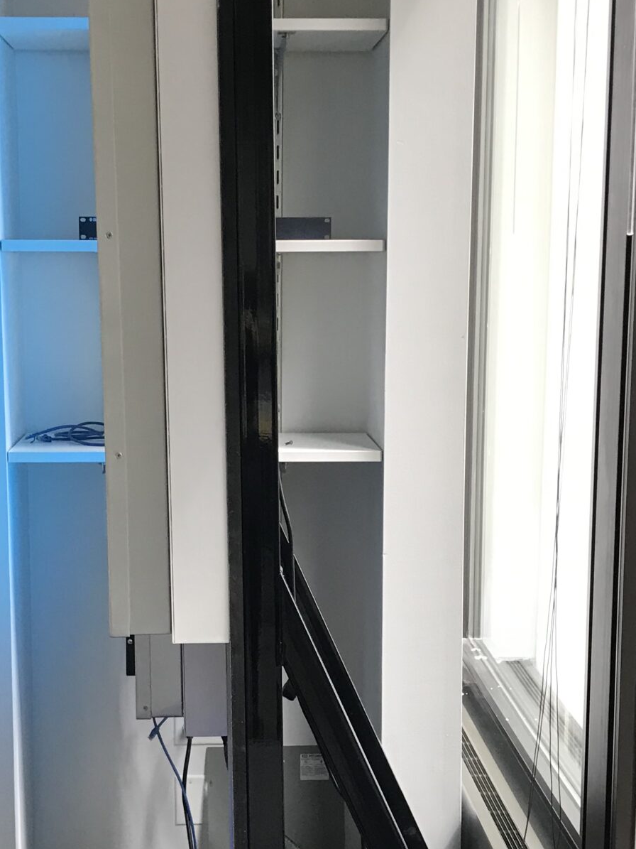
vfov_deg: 32.1
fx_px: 1470
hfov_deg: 24.3
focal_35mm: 60
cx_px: 238
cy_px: 492
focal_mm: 3.99
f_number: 1.8
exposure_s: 1/30
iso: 20
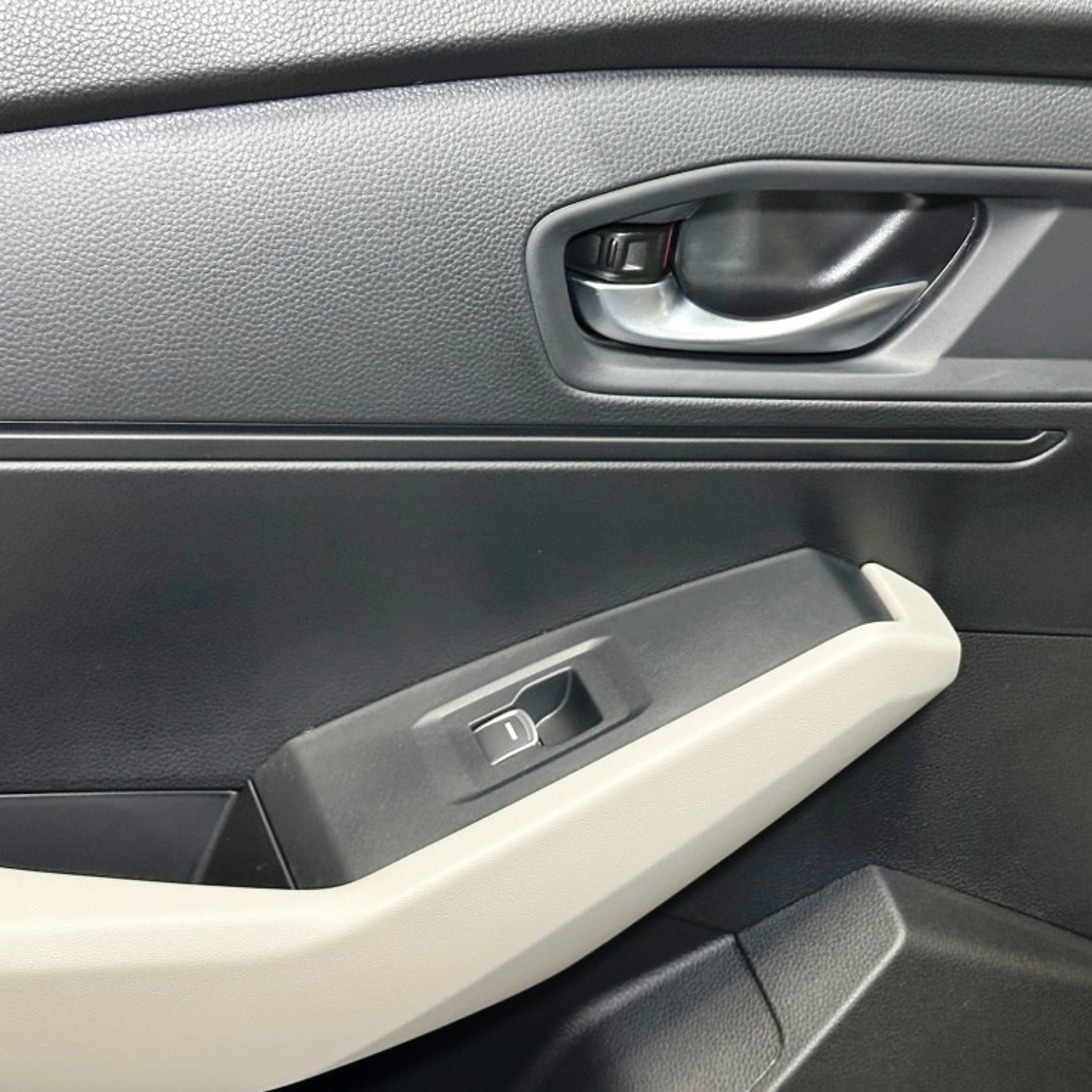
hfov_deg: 30.0
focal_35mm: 57
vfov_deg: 30.0
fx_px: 2034
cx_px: 582
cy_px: 543
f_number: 1.78
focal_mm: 6.86
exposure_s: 1/30
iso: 500
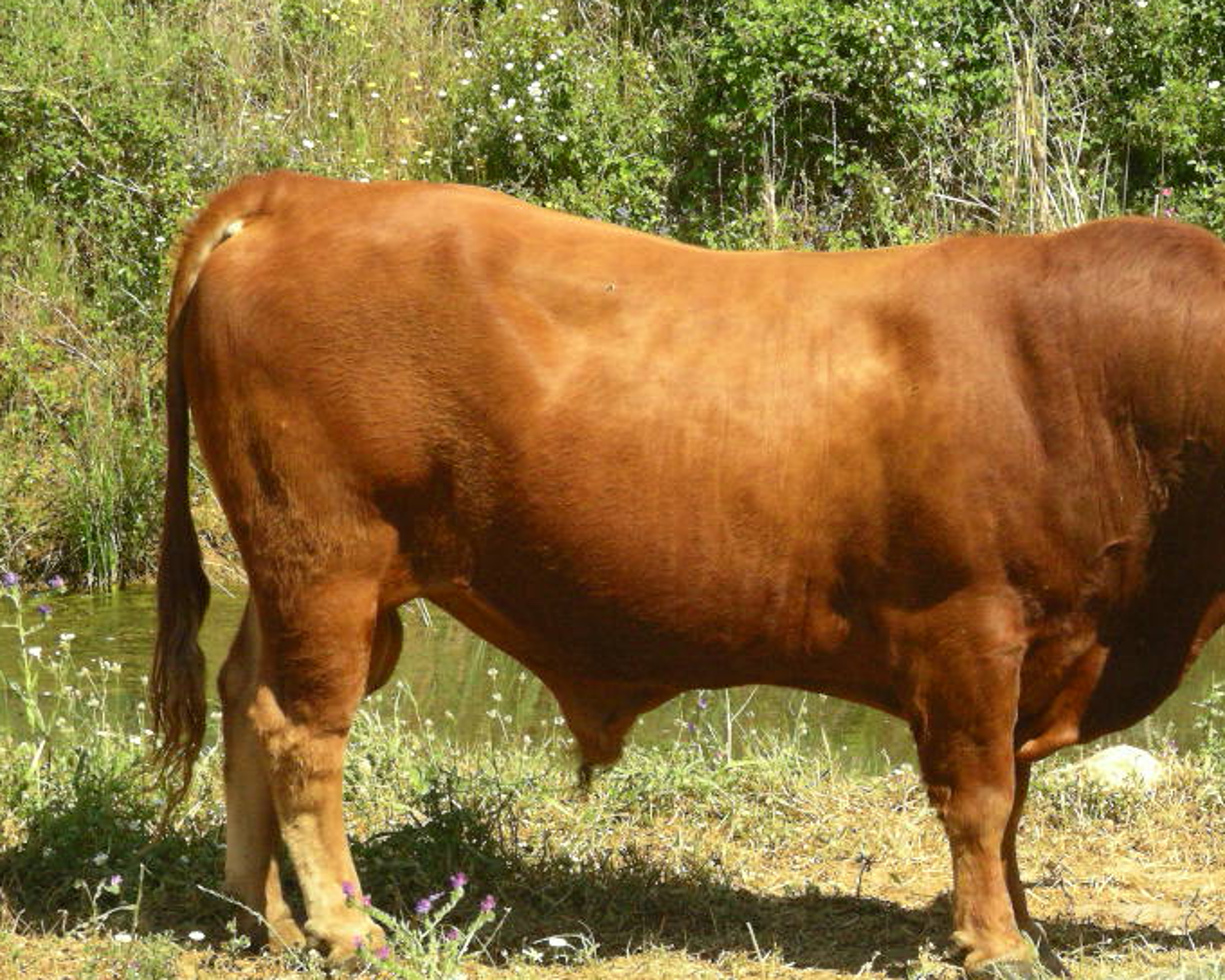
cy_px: 483
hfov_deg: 9.8
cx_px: 832
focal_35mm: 197
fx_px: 7142
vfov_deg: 7.8
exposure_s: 1/400
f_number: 7.6
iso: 400
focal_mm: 27.8
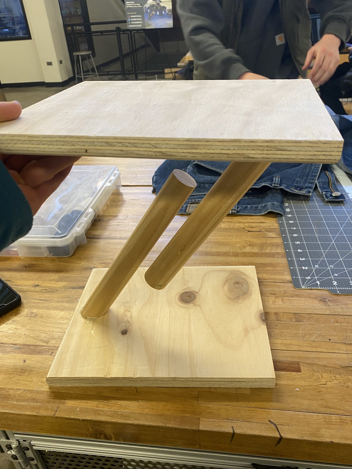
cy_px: 233
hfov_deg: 51.4
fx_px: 366
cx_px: 180
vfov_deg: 65.3
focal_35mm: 27
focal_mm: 4.25
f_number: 1.8
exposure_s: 1/60
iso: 80
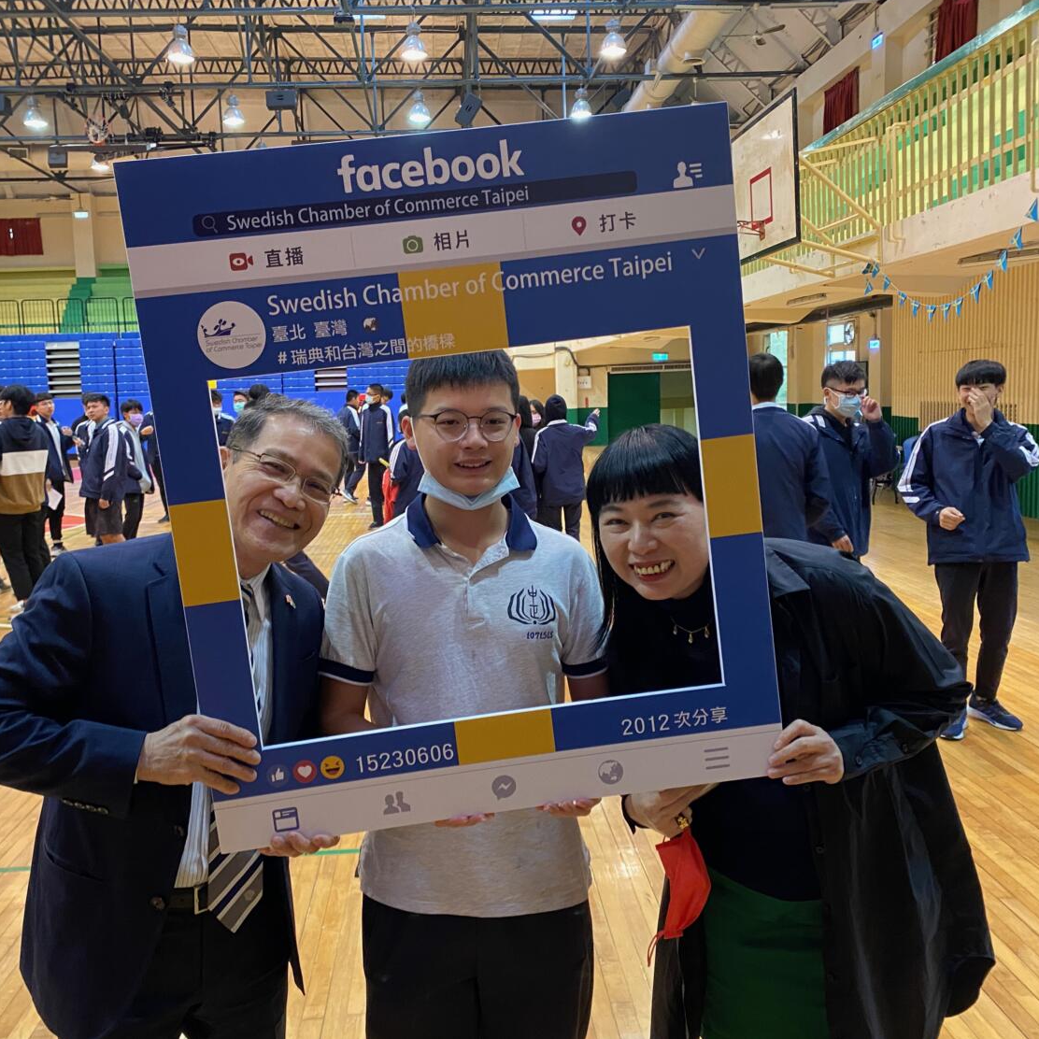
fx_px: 1053
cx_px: 489
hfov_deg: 52.5
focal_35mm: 31
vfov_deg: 52.5
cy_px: 515
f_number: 1.8
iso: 400
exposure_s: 1/60
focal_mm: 4.25
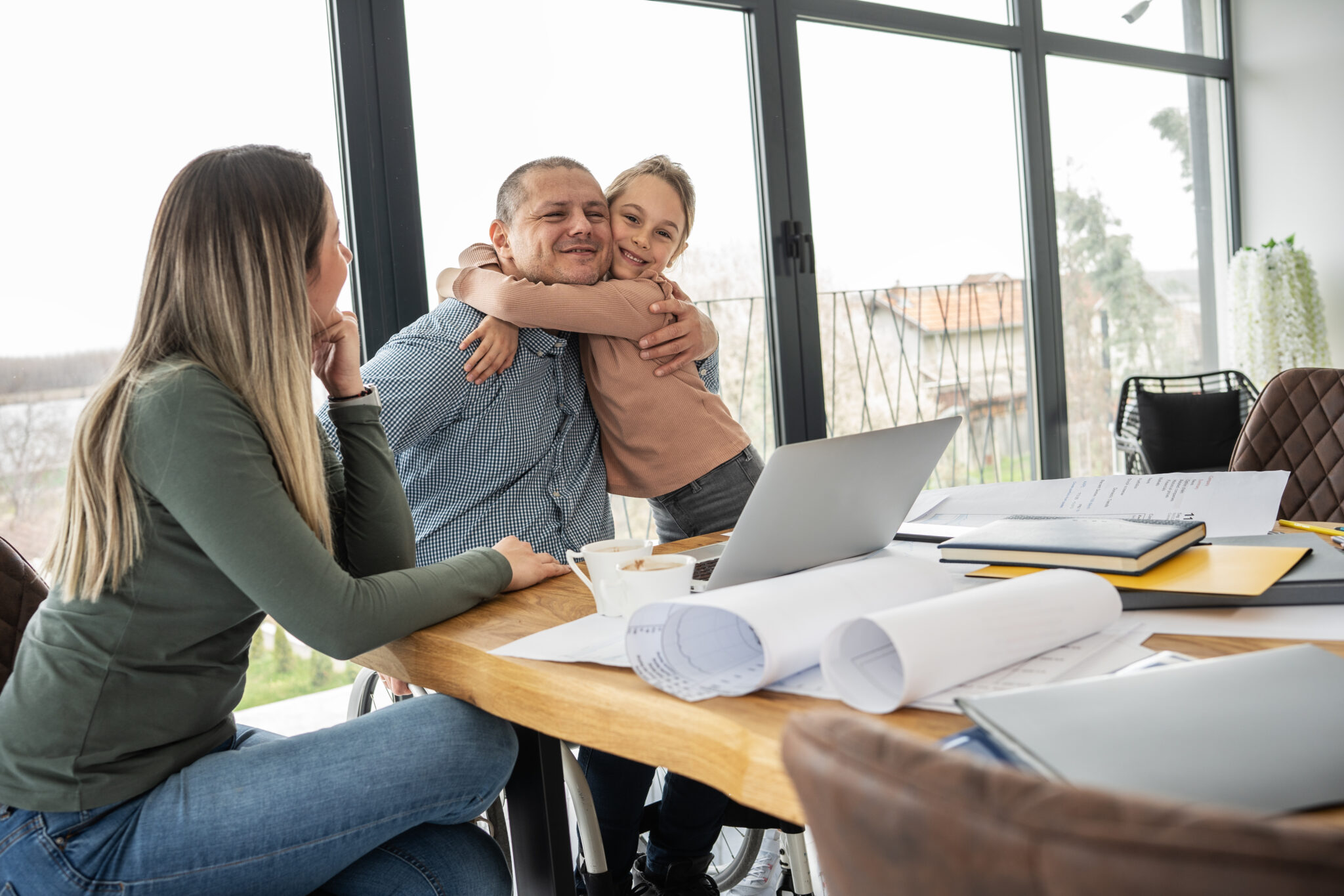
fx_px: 1306
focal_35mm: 35
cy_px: 448
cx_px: 672
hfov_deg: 54.4
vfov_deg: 37.8
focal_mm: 35
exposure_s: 1/200
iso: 320
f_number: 3.5
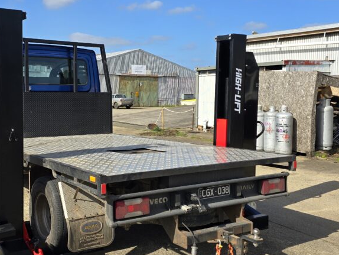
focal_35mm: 41
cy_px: 111
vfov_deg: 35.1
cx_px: 97
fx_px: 402
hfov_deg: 44.6
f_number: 1.7
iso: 12
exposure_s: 1/750
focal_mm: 6.3
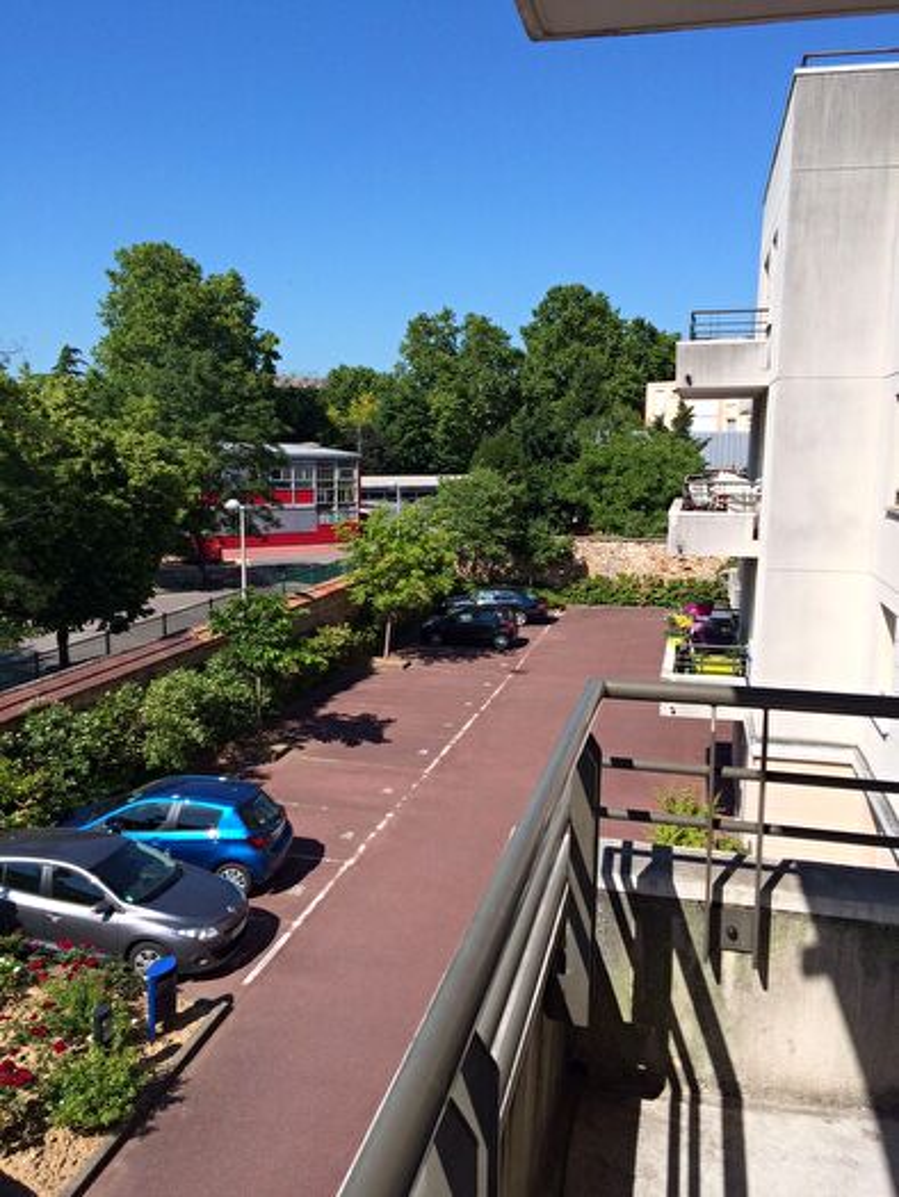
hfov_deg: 48.2
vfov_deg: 61.6
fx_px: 1004
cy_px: 598
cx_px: 450
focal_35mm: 29
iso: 32
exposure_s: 1/2283
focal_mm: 4.15
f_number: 2.2
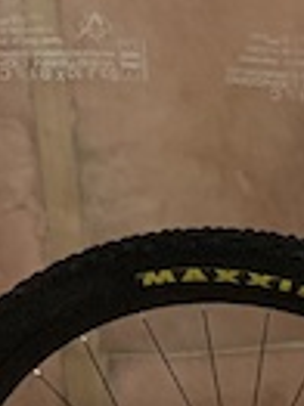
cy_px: 121
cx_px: 865
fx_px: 1865
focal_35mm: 159
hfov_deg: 8.1
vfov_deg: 12.4
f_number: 1.8
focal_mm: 4.25
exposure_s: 1/30
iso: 400
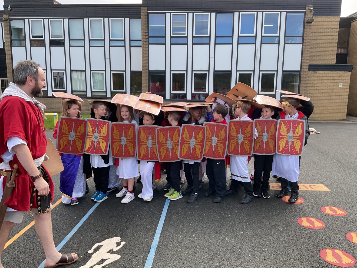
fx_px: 299
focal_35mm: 29
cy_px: 134
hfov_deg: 61.7
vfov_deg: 48.2
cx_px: 178
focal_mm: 3
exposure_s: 1/351
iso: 16
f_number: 1.8
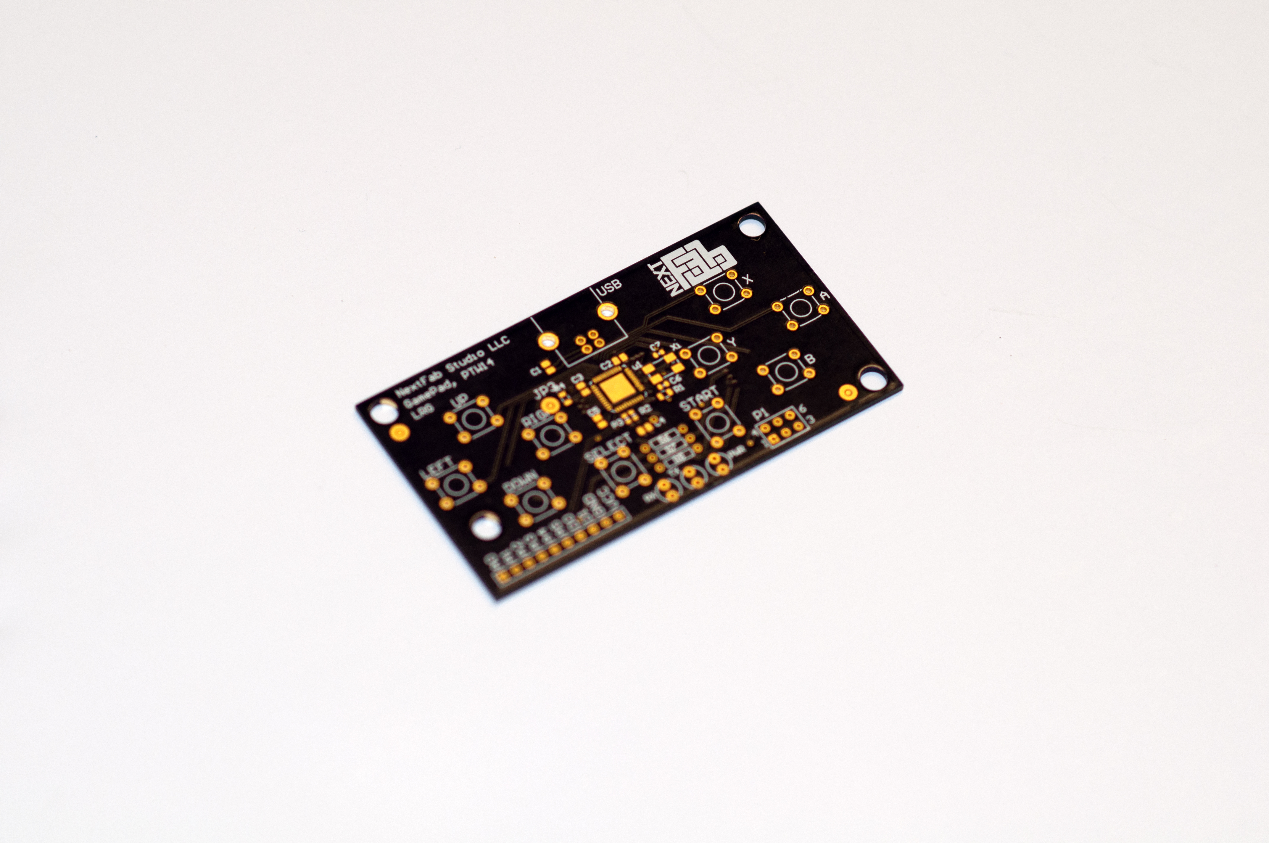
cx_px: 634
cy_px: 422
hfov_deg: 16.1
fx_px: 4489
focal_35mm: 128
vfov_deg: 10.7
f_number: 2.8
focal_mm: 85
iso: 360
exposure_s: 1/125
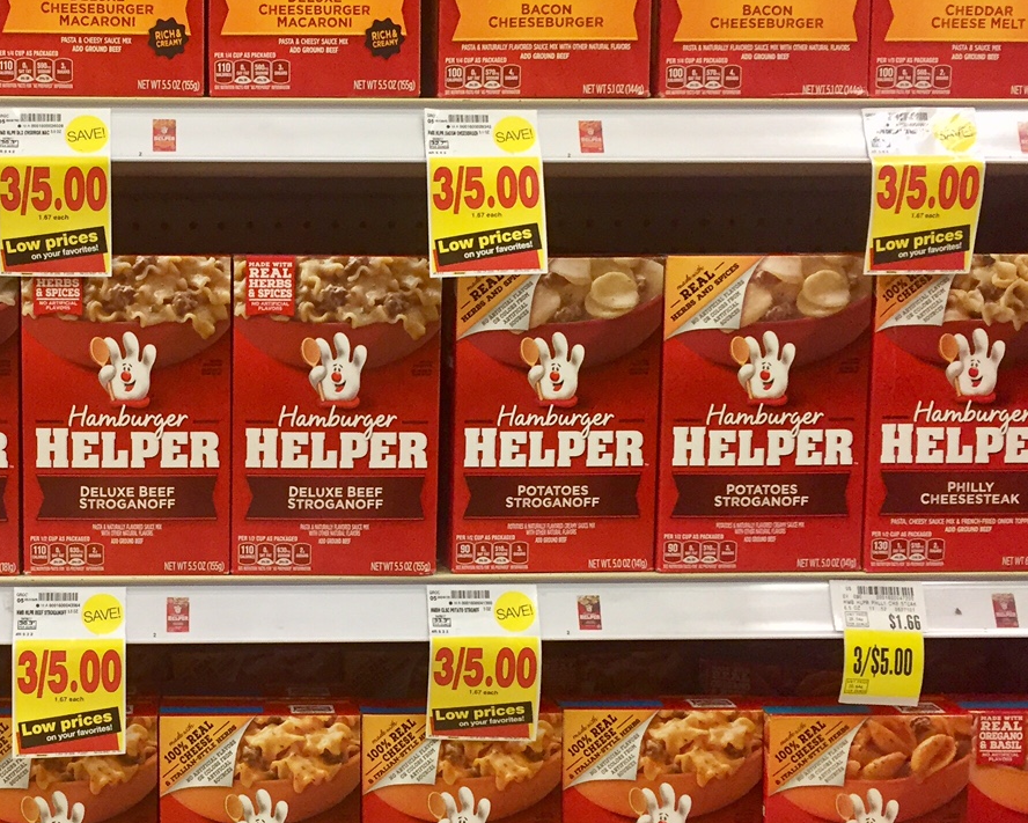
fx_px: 1583
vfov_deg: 29.2
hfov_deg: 35.0
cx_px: 221
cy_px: 407
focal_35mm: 52
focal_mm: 4.15
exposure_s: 1/30
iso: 125
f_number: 2.2
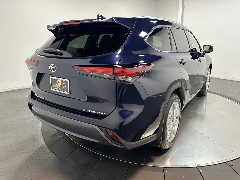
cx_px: 120
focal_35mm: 24
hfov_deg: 71.6
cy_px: 90
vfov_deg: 56.8
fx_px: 166
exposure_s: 1/60
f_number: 1.78
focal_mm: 6.86
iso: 640
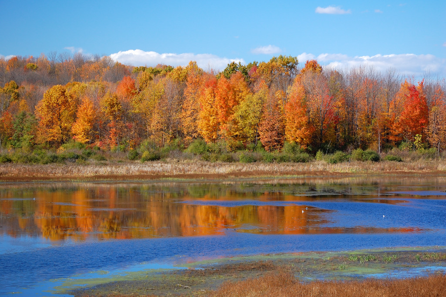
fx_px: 1300
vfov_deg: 13.0
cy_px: 148
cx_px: 223
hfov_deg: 19.5
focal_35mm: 105
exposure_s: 1/160
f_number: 6.3
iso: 200
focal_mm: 70
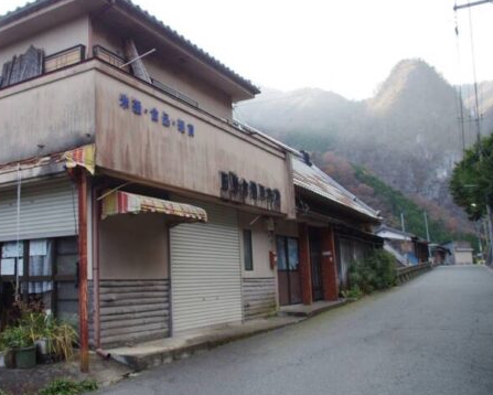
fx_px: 496
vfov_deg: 43.3
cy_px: 179
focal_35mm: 34
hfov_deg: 52.1
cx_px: 175
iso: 200
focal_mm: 18
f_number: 4
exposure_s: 1/160
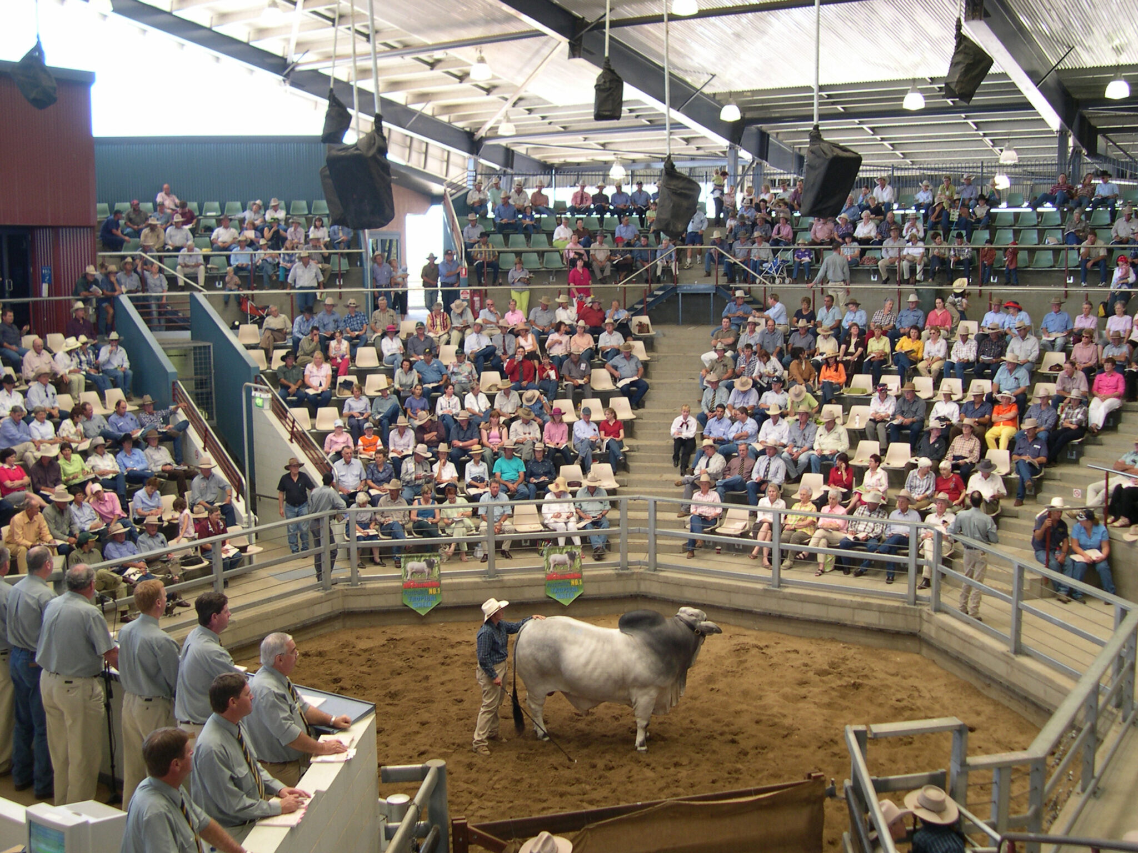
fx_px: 1249
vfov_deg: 37.7
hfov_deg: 49.0
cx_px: 569
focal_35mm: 38
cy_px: 426
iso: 100
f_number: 2.8
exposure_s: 1/49
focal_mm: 8
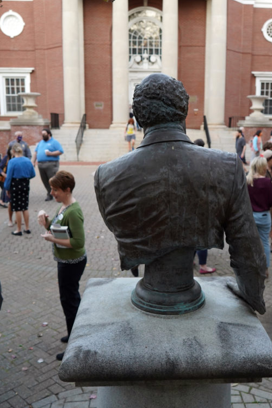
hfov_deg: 34.9
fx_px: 431
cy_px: 202
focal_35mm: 38
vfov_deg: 50.7
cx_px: 170
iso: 1250
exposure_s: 1/250
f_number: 5
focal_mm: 25
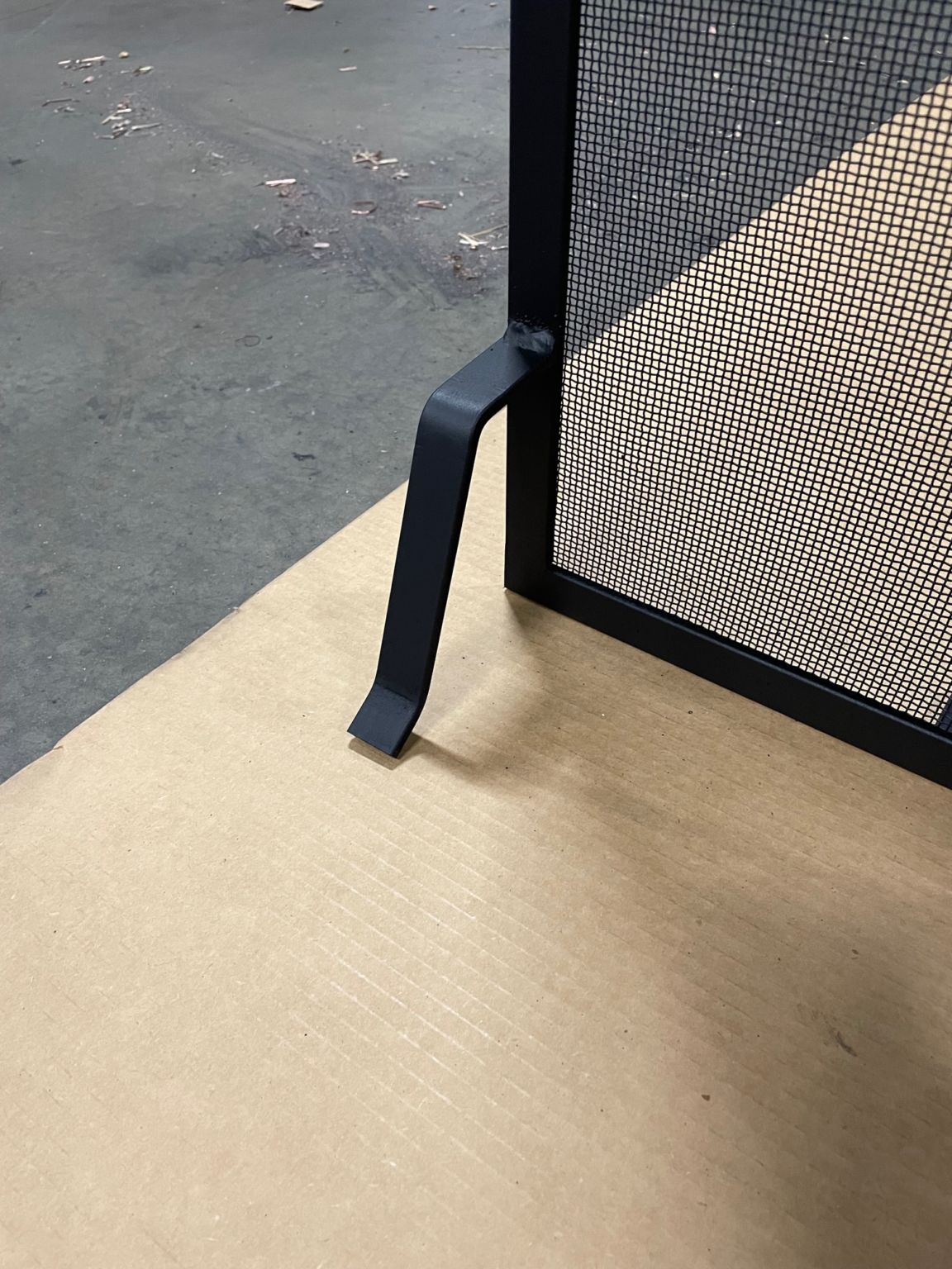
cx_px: 476
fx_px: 953
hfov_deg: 53.1
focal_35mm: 26
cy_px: 634
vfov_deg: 67.3
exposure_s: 1/60
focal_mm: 4.2
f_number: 1.6
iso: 250
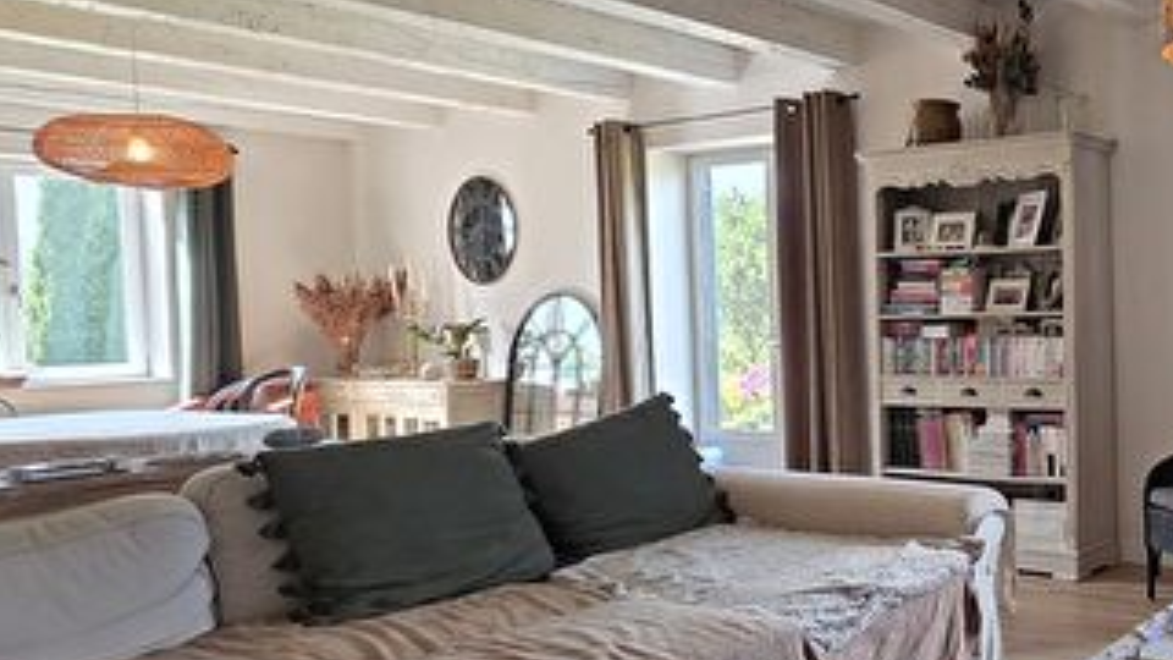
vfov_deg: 37.8
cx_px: 1213
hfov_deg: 49.1
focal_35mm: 31
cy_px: 328
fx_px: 964
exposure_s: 1/120
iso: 200
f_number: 1.9
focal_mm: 2.2
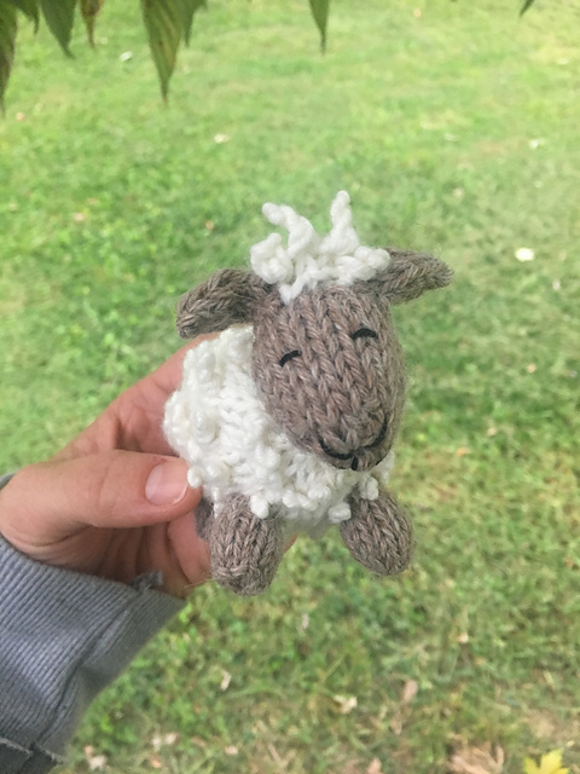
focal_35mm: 29
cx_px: 290
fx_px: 648
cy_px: 387
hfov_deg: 48.2
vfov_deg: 61.7
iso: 200
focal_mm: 4.15
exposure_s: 1/24
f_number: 2.2
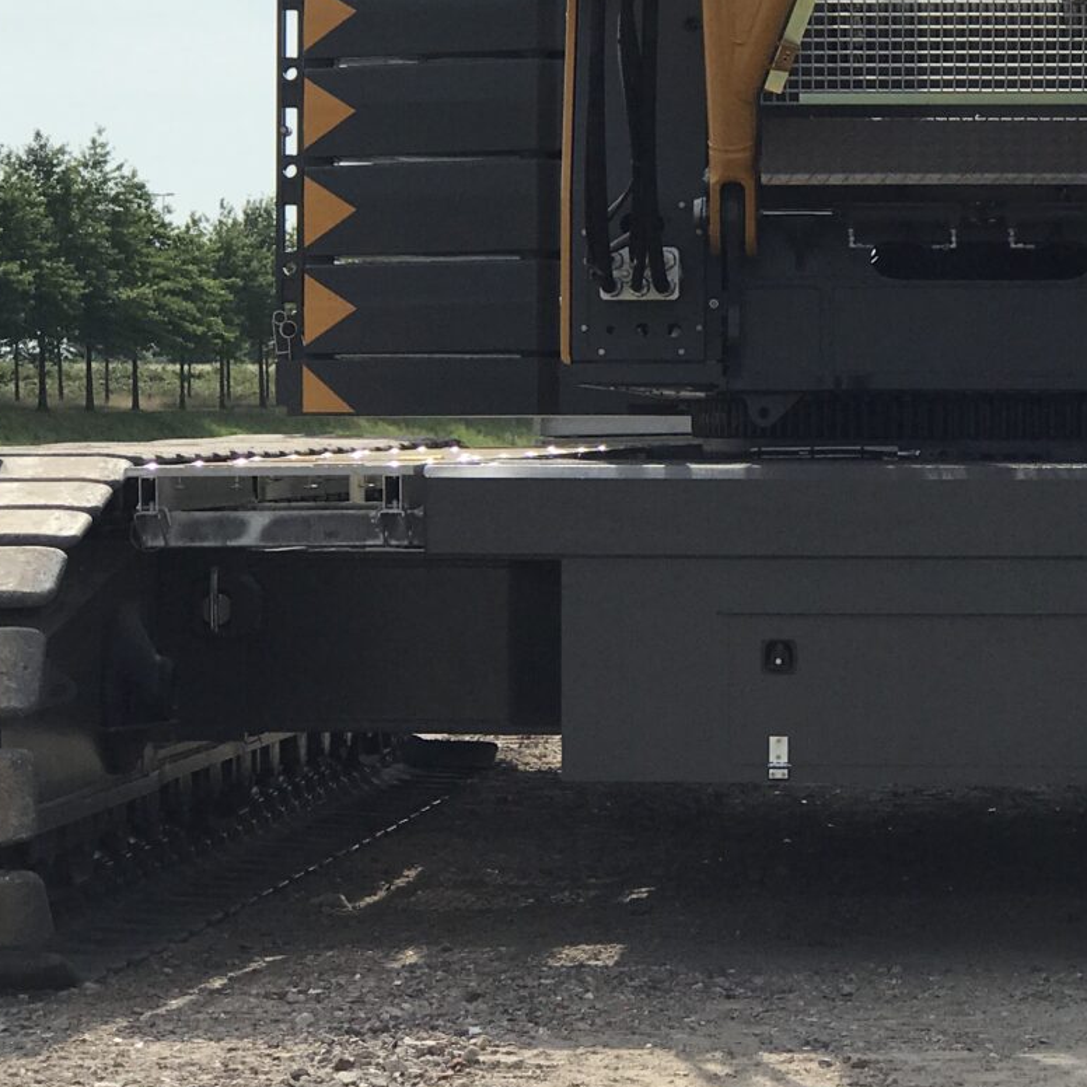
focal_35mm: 133
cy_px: 301
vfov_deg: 13.1
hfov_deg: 13.0
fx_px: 4725
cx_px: 965
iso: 20
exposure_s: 1/1709
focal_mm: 6.6
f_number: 2.8
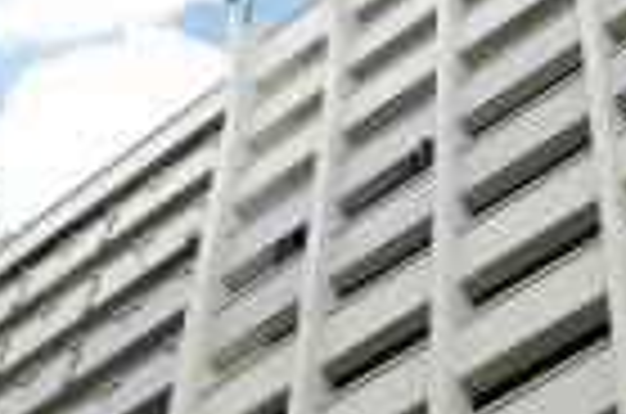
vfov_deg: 12.1
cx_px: 198
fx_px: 1856
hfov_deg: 19.1
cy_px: 628
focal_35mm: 107
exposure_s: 1/400
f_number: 8
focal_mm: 18
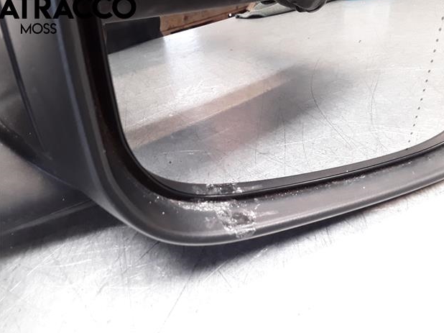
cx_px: 228
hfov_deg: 61.7
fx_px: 372
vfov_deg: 48.2
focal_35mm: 29
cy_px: 167
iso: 100
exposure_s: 1/33
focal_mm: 2.91
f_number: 1.9
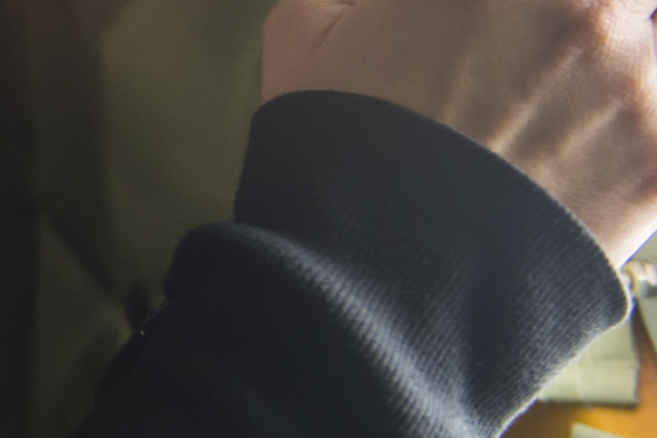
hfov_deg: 13.3
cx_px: -388
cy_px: -159
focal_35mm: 144
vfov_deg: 9.3
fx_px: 2629
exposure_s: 1/100
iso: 500
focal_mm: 34
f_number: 2.8
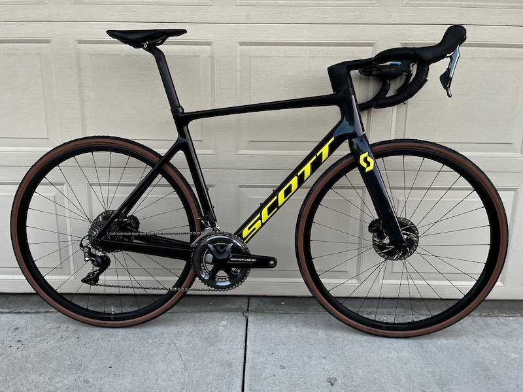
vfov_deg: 53.1
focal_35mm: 26
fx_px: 393
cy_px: 196
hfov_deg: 67.3
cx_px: 262
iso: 125
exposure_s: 1/121
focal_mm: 5.1
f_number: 1.6
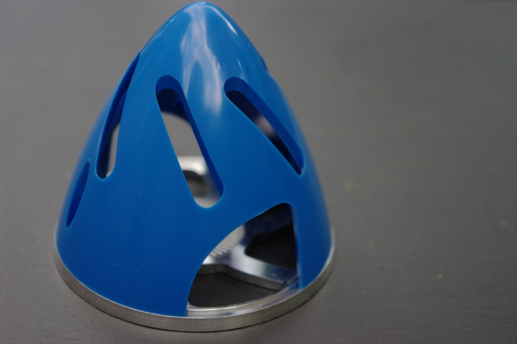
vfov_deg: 21.2
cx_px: 258
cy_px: 172
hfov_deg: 31.5
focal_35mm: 64
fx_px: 918
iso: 100
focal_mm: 42.5
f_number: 5.6
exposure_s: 1/90
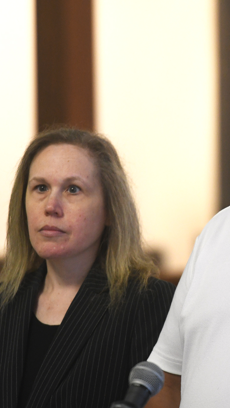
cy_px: 204
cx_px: 241
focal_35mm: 315
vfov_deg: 6.9
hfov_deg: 3.9
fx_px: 3416
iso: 1600
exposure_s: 1/100
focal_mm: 200
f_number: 3.2
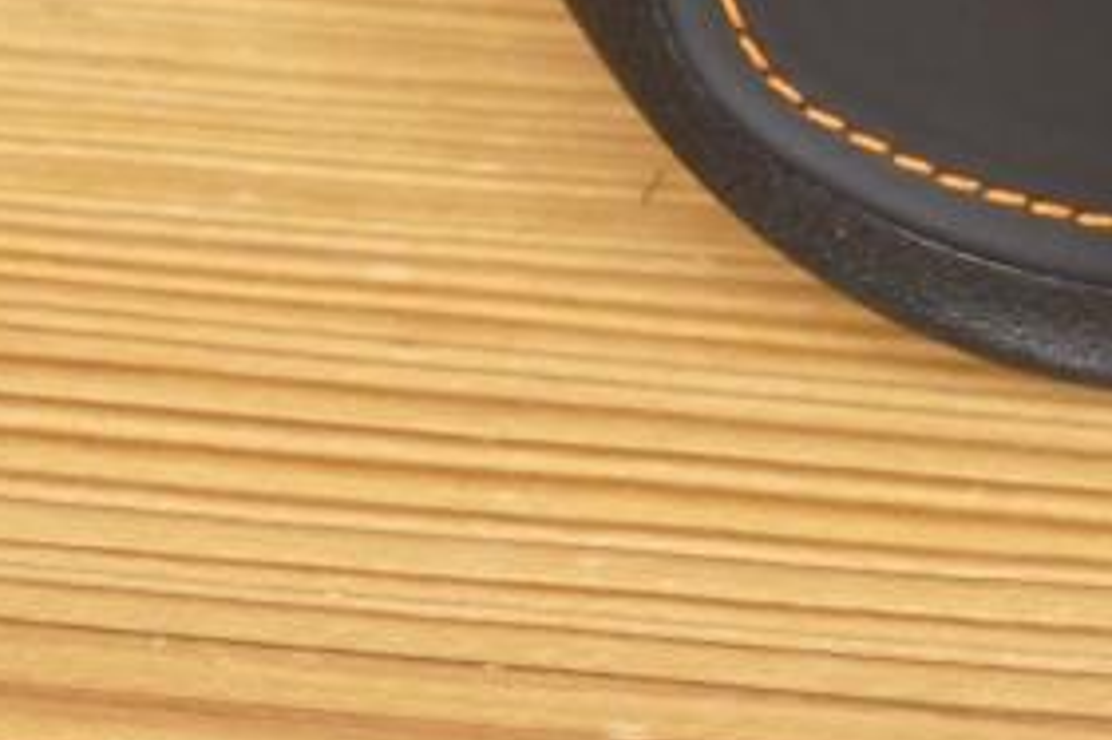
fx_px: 5742
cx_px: 1433
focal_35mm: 186
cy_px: -520
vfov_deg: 7.2
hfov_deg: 10.8
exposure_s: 1/80
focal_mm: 18.77
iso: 1600
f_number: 3.4
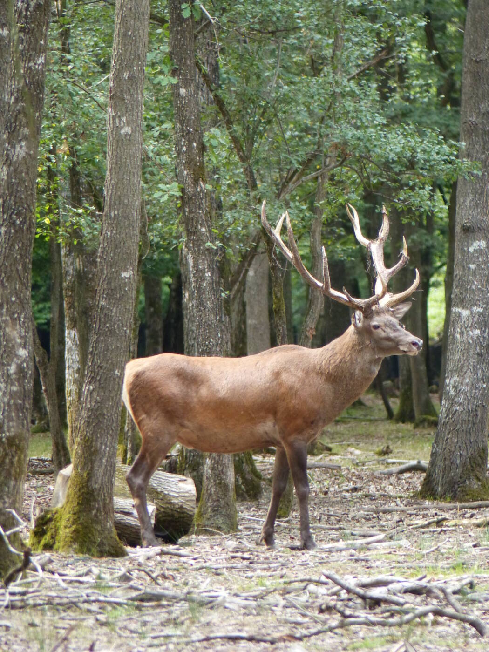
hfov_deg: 2.5
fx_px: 11056
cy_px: 326
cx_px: 244
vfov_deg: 3.4
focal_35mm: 587
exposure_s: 1/125
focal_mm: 105.6
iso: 400
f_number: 2.8
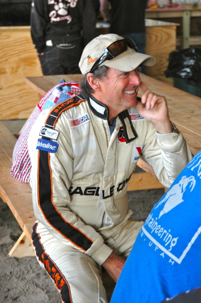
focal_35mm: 98
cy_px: 152
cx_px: 100
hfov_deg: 14.0
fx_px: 819
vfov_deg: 21.0
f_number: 5.3
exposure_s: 1/40
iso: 200
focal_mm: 65
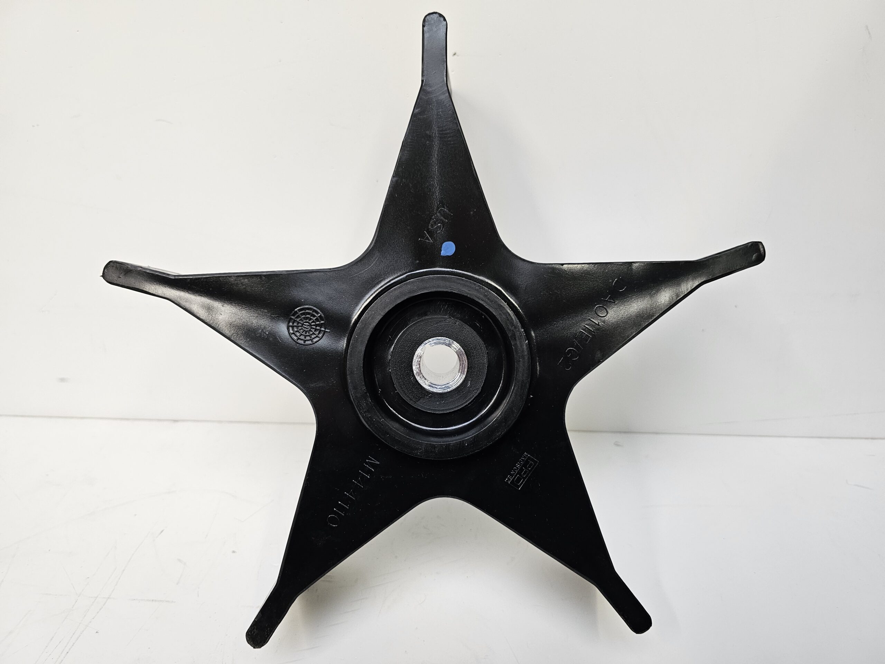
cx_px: 442
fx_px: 588
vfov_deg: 58.9
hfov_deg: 73.9
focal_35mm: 23
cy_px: 332
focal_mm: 6.3
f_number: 1.7
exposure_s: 1/180
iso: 200
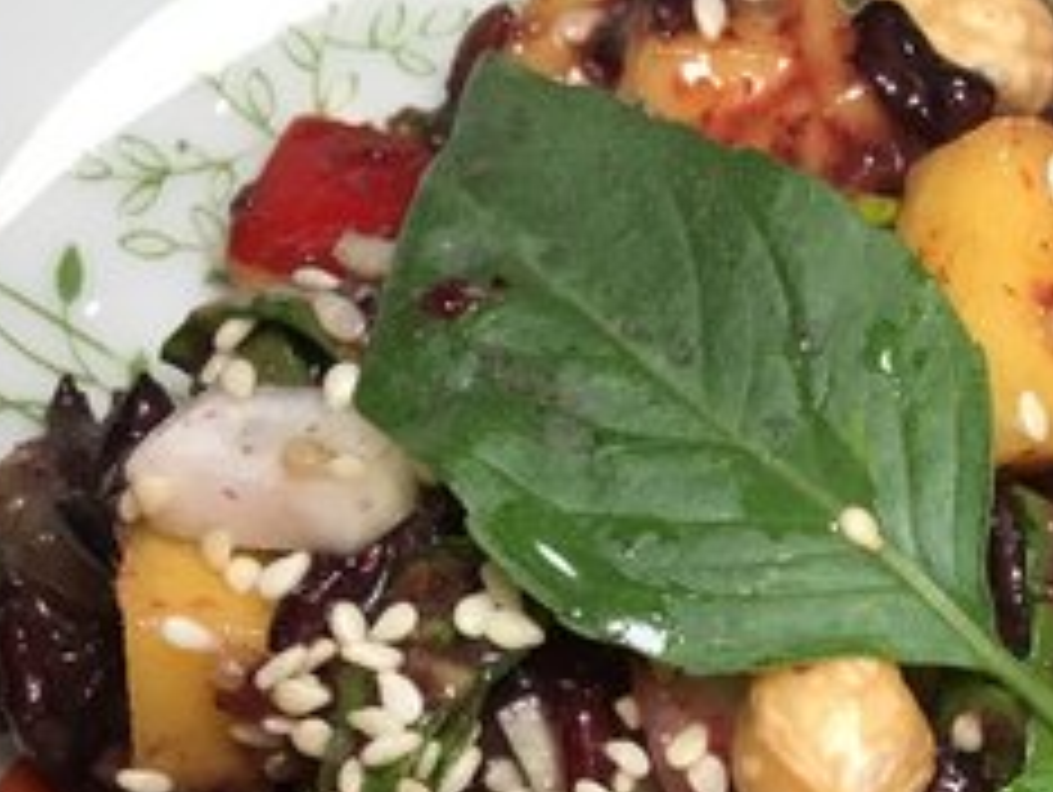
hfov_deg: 28.1
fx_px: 2010
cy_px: 860
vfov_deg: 21.2
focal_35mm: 66
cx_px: 983
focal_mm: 4.15
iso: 32
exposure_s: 1/30
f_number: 2.2
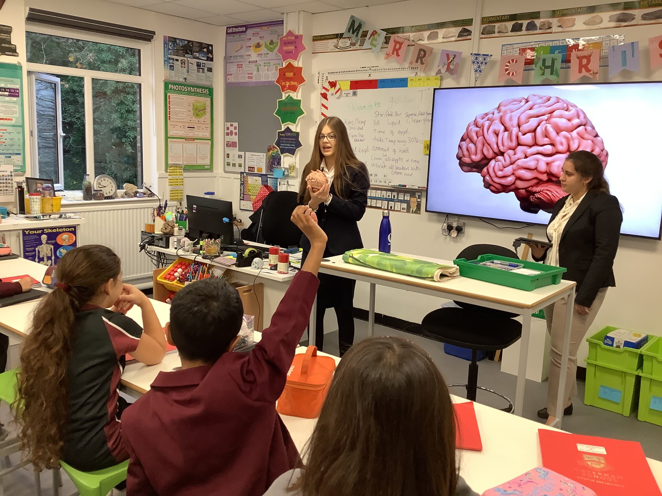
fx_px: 593
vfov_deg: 45.4
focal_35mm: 31
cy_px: 248
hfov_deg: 58.4
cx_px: 331
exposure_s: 1/50
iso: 125
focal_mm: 3.3
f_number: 2.4
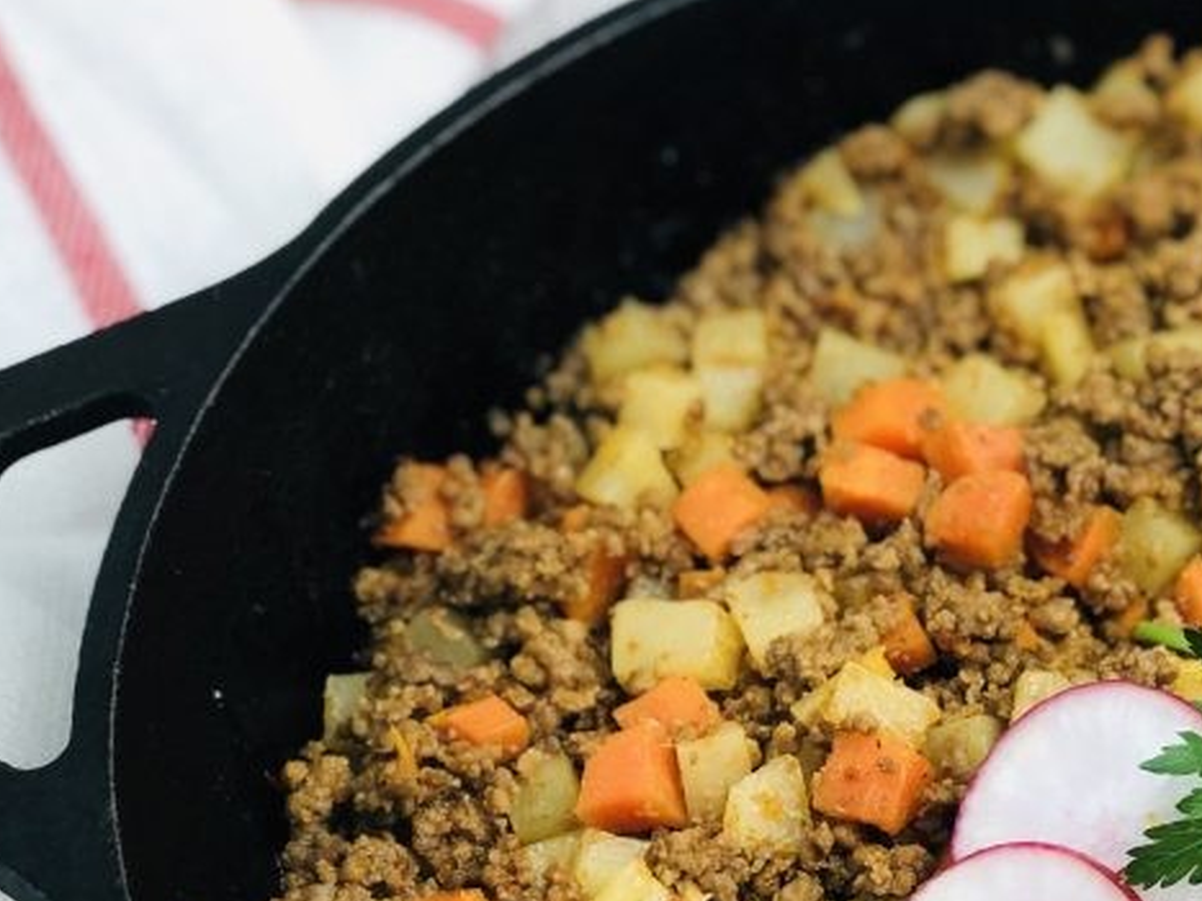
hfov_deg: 15.5
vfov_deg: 11.8
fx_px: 4339
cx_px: 1194
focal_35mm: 125
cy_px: 842
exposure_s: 1/30
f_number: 2.8
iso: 25
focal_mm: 6.6
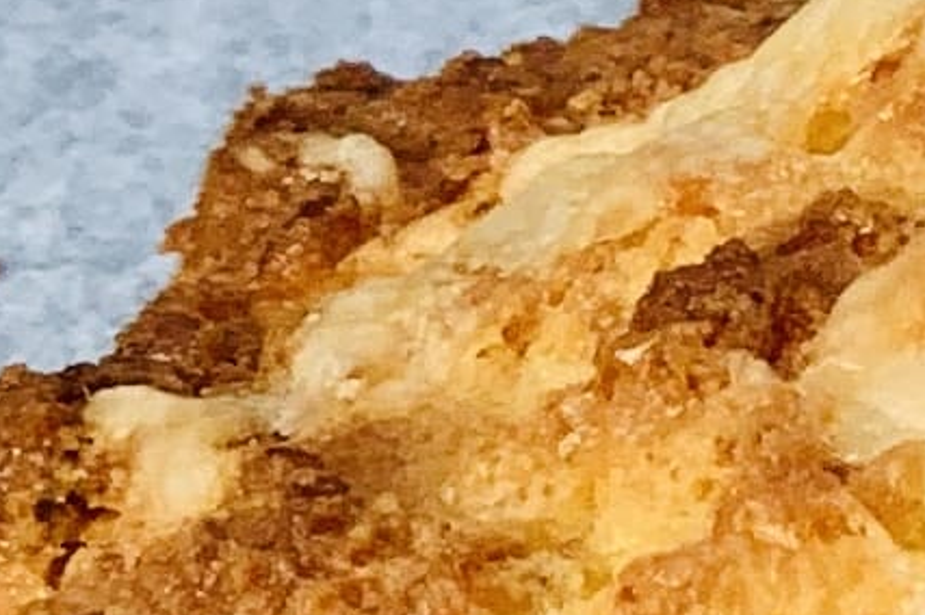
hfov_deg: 4.0
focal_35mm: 511
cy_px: 54
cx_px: 2192
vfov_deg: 2.7
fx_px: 13119
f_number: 2.4
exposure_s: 1/153
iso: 16
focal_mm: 6
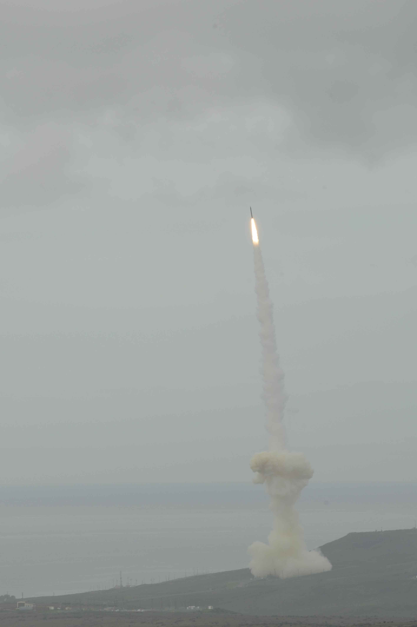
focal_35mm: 200
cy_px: 314
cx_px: 208
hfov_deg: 6.9
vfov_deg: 10.3
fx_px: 3479
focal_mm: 200
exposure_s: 1/125
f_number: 16
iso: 200
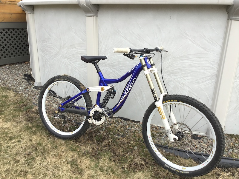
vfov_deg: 45.4
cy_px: 90
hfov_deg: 58.4
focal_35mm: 31
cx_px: 120
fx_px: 214
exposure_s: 1/270
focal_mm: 3.3
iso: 25
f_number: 2.4
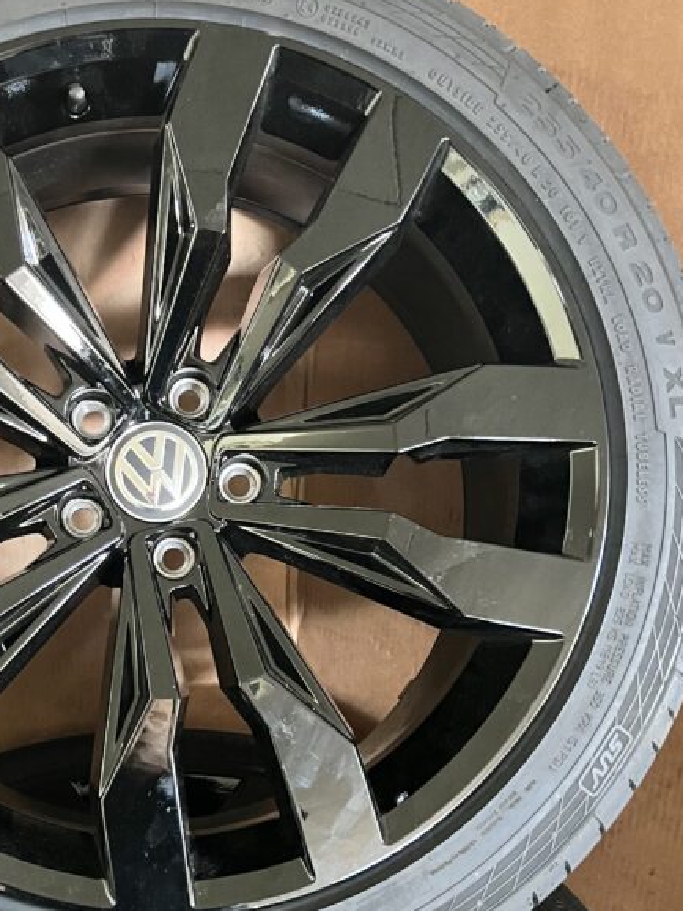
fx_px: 1211
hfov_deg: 30.9
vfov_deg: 41.0
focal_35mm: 46
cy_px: 562
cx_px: 157
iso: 800
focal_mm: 5.7
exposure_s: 1/30
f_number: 1.5
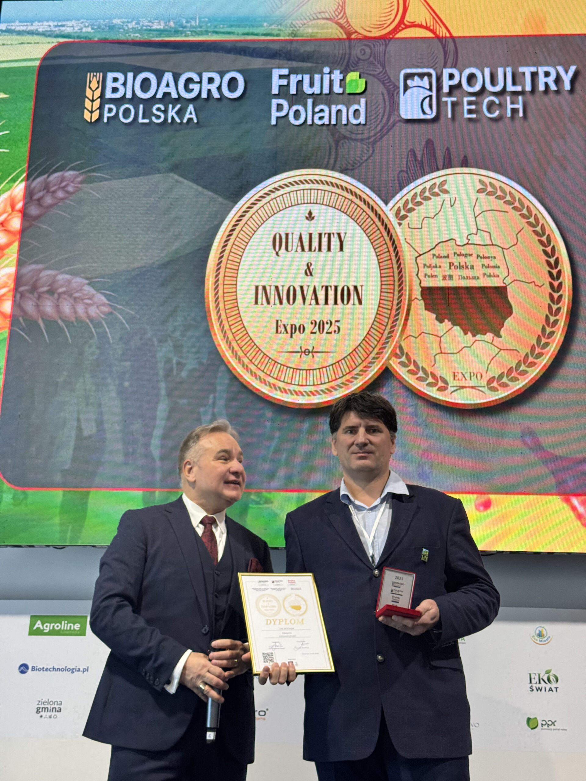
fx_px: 1083
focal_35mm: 48
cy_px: 390
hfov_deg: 30.3
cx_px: 293
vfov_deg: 39.7
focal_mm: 6.76
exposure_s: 1/100
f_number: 1.78
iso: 80
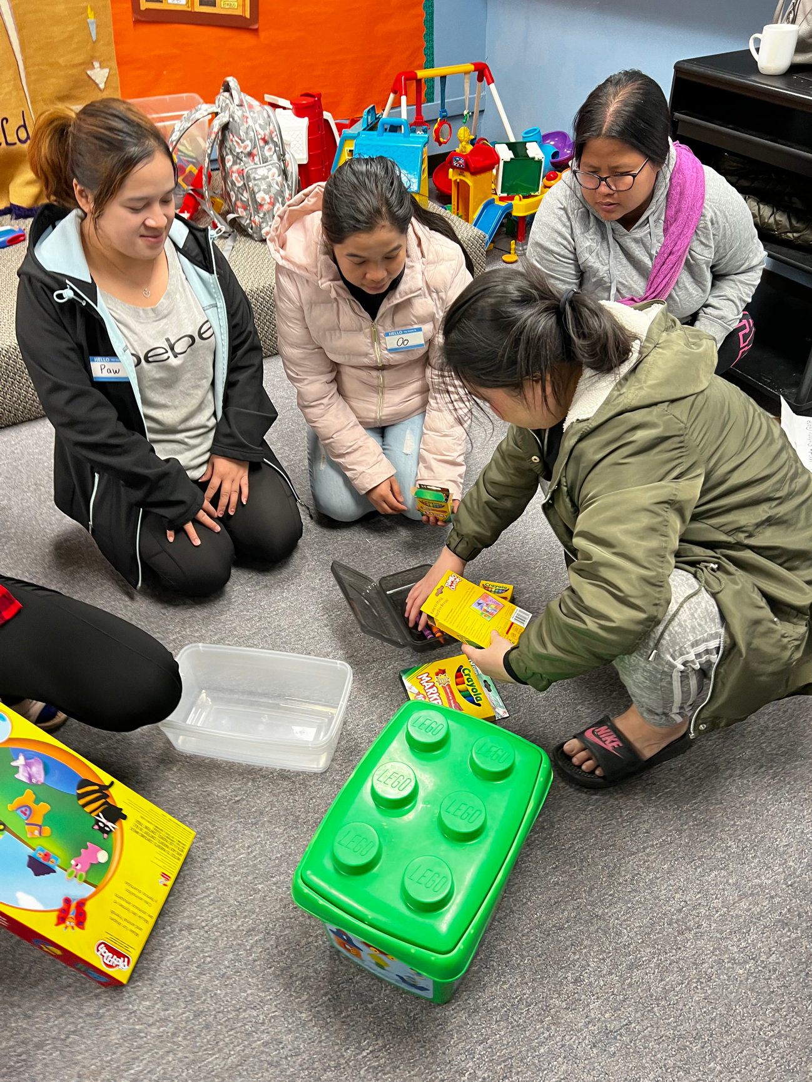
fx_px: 813
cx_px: 406
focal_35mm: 26
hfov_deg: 53.1
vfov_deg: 67.3
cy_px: 541
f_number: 1.5
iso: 125
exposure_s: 1/60
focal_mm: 5.7
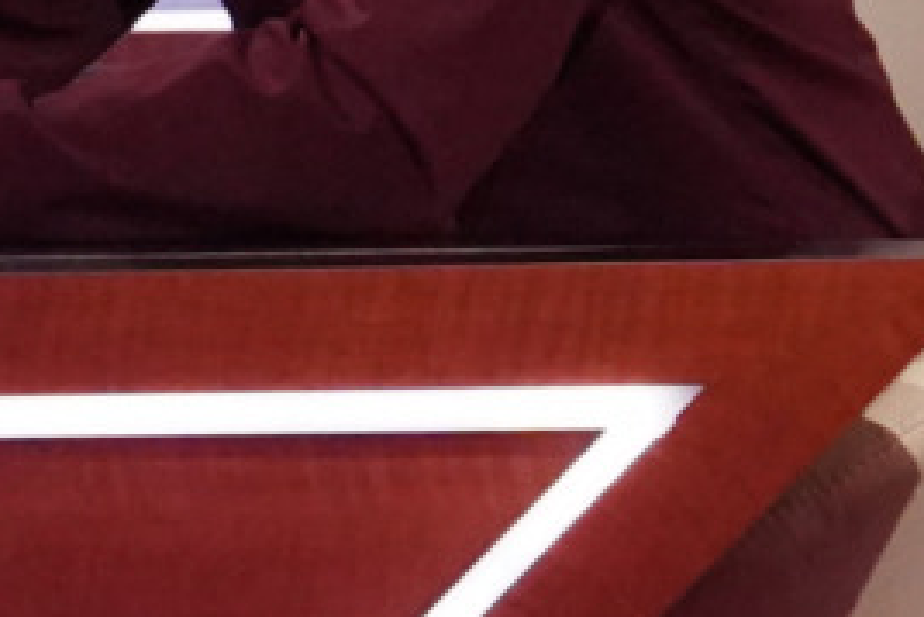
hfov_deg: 1.8
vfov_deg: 1.2
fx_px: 29814
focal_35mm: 1161
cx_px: -858
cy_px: 115
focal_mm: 152
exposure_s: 1/640
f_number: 5
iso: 10000
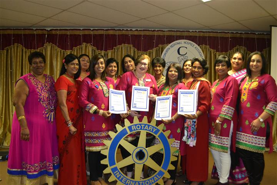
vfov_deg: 43.6
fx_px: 231
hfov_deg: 61.9
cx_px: 138
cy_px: 92
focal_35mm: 30
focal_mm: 20
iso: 2200
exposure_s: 1/60
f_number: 3.8
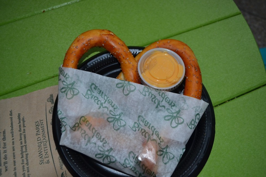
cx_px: 133
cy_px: 88
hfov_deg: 62.0
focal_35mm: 30
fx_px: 222
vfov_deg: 43.6
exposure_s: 1/60
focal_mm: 20
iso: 200
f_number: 3.8
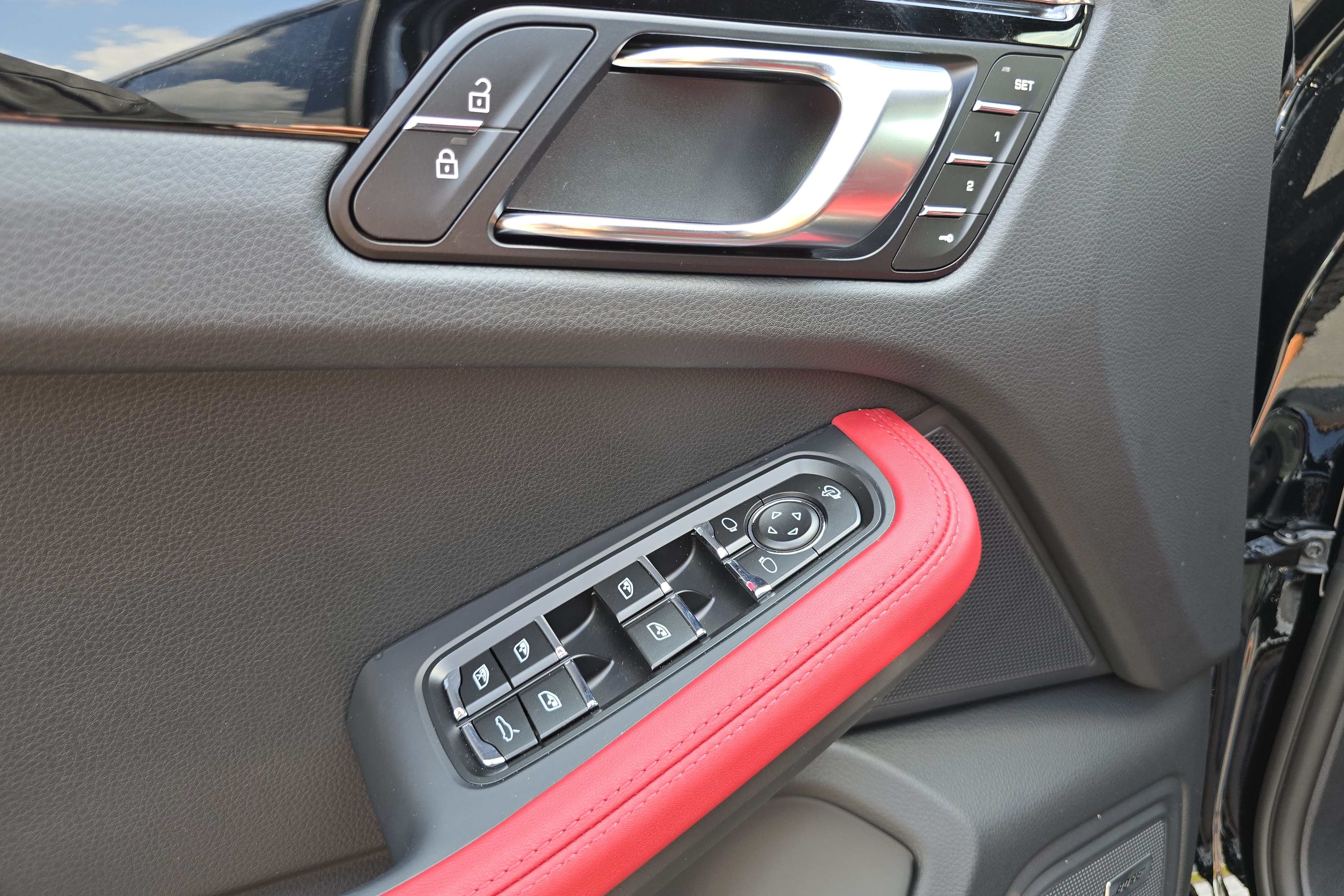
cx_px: 672
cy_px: 425
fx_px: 896
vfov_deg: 53.1
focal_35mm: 24
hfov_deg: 73.7
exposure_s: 1/180
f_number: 1.7
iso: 64
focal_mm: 6.3
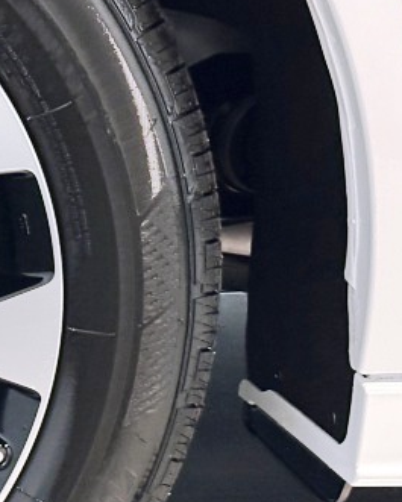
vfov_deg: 13.3
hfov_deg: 10.0
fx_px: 2155
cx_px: -358
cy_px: 291
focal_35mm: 145
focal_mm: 6.86
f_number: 1.78
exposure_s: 1/30
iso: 500
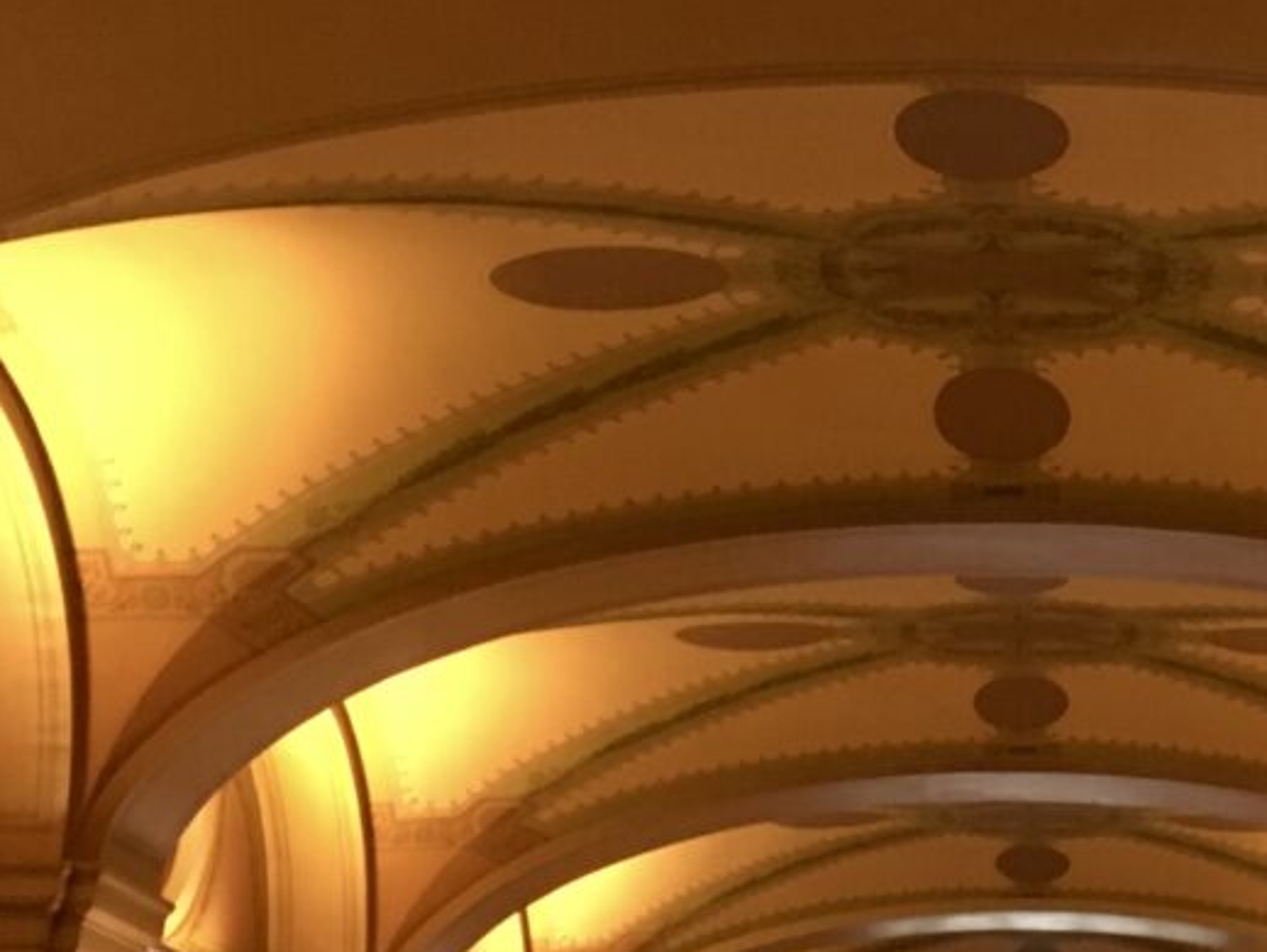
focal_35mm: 68
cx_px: 1035
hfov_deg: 27.9
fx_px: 2491
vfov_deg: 21.5
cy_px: 254
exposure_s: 1/30
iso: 200
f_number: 2.2
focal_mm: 4.15
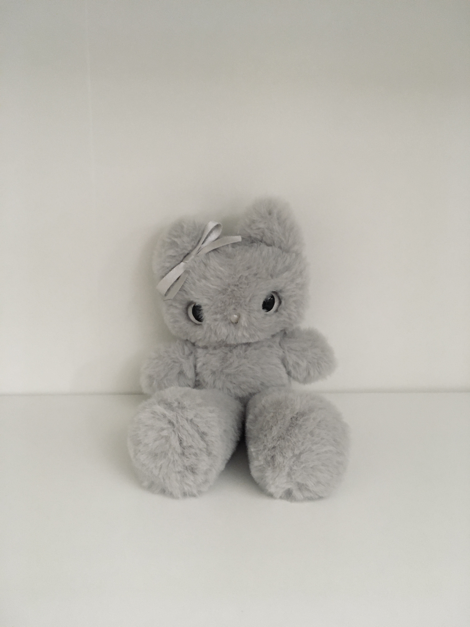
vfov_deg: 61.7
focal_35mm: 29
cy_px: 314
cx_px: 235
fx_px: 525
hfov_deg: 48.2
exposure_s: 1/17
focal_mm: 4.15
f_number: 2.2
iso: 200
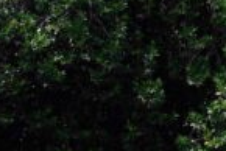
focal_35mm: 178
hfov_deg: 10.8
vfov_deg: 7.6
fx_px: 1119
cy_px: 226
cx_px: 397
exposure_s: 1/8000
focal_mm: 43
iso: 6400
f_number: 8
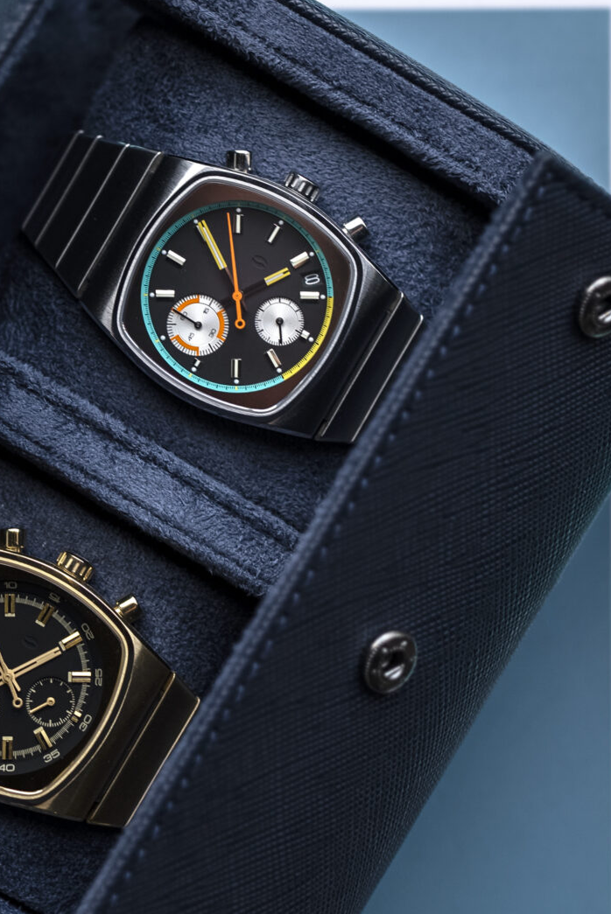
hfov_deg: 7.0
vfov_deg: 10.5
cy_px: 256
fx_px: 4983
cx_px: 274
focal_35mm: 196
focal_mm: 100
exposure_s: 1/125
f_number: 5.6
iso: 250
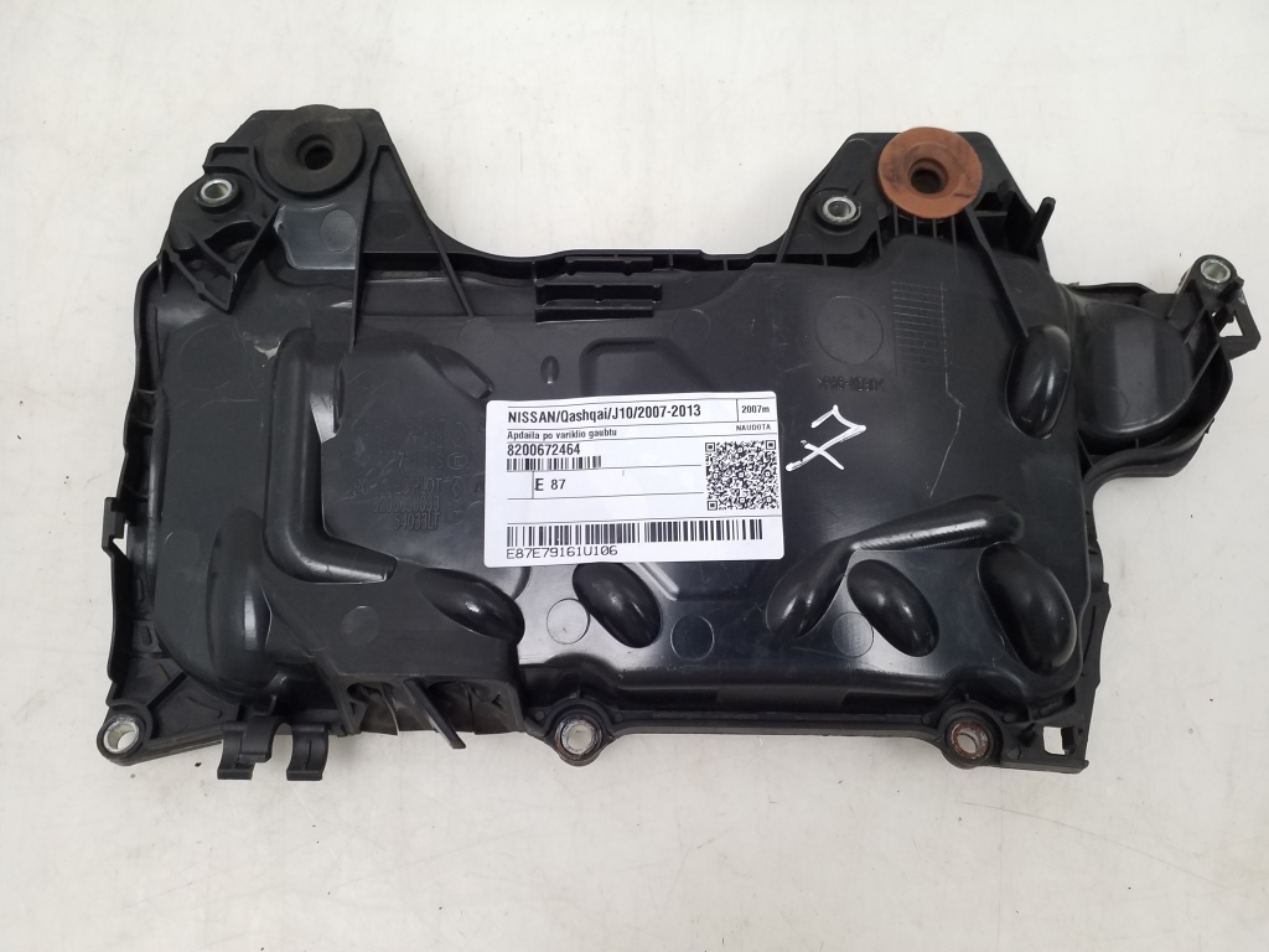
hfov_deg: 65.3
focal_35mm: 27
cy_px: 476
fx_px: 990
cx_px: 634
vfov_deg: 51.4
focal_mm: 3.6
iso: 100
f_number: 1.9
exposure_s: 1/50
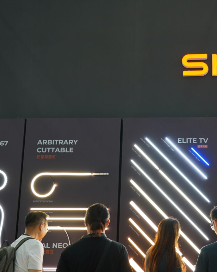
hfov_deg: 28.4
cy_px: 142
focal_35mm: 52
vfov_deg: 36.0
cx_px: 181
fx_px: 418
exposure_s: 1/60
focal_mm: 31
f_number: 4
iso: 400
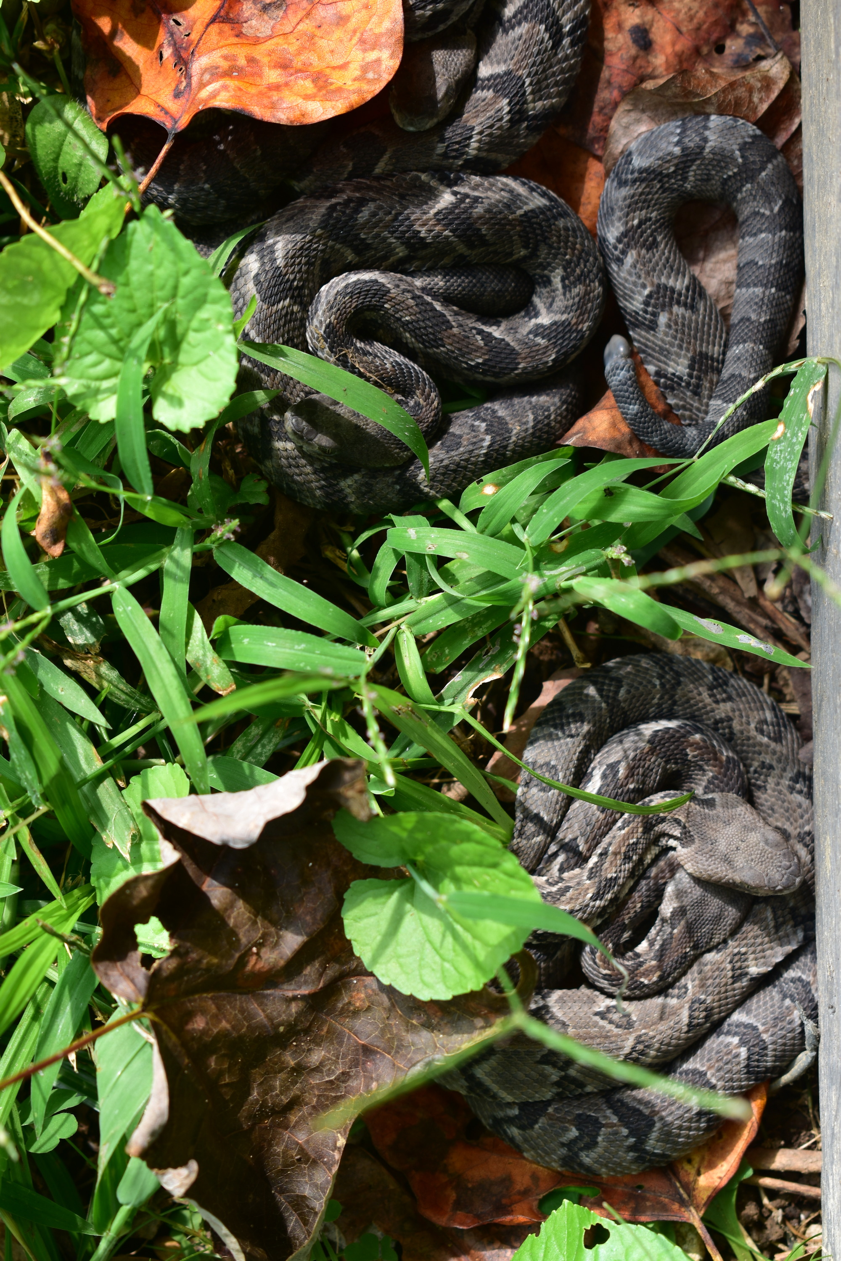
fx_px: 2891
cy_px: 630
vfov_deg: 24.6
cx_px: 420
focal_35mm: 82
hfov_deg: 16.6
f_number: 5.6
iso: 100
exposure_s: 1/60
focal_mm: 55
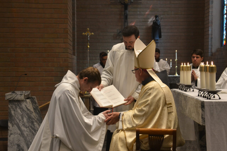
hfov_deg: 22.6
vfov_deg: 15.2
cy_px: 76
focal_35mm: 90
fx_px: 567
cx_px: 114
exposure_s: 1/30
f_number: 5.3
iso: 800
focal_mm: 60
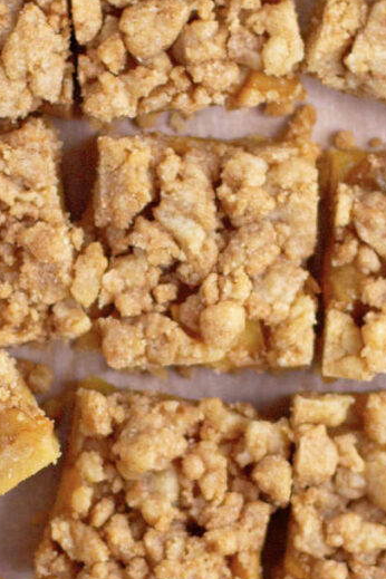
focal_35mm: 222
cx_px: 89
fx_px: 3570
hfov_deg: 6.2
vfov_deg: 9.3
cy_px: 442
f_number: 2.8
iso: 100
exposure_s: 1/25
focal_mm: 50
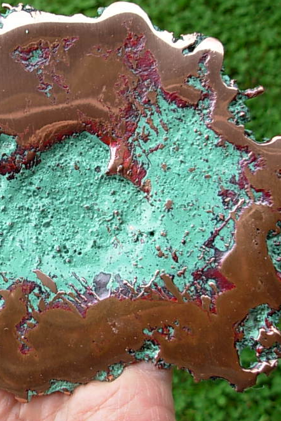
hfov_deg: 21.8
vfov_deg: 32.9
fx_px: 714
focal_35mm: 61
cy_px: 196
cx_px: 39
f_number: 2.9
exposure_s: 1/166
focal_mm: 6.3
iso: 50
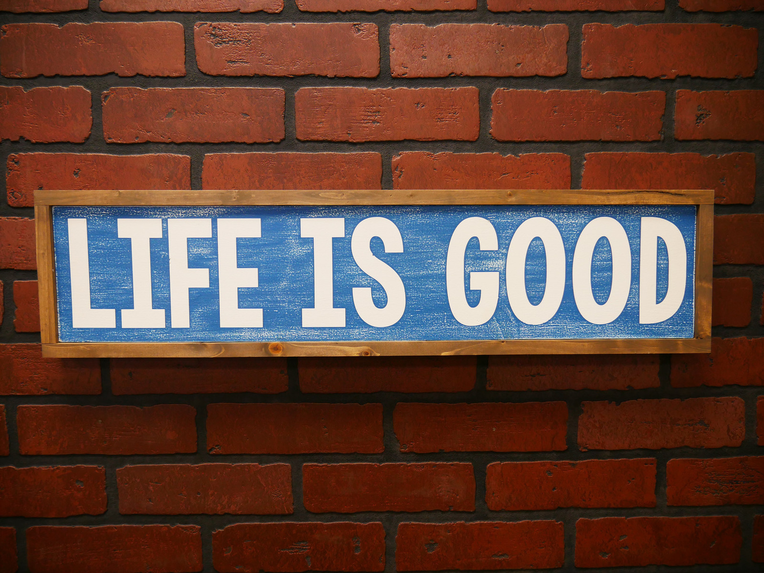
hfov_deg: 63.4
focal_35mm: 28
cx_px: 382
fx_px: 618
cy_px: 286
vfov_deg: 49.7
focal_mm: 14
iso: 400
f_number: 3.5
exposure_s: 1/60
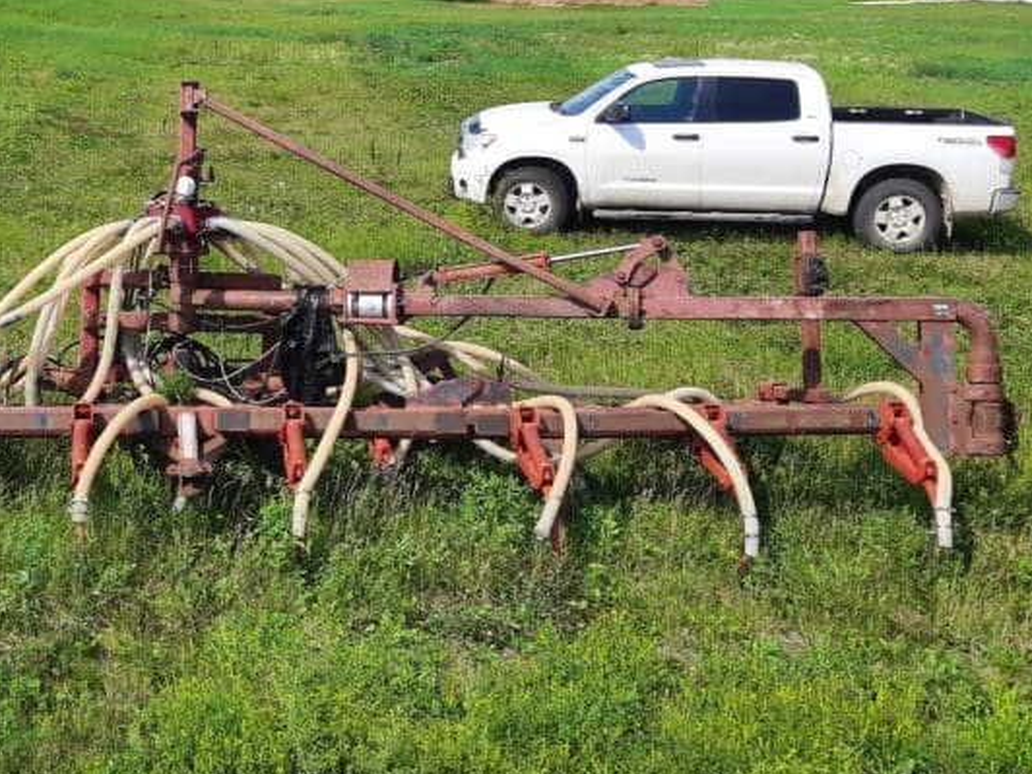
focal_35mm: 50
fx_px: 1491
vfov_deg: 28.9
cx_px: 211
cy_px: 258
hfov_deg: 36.9
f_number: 1.7
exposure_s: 1/1408
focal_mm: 3.92
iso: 40
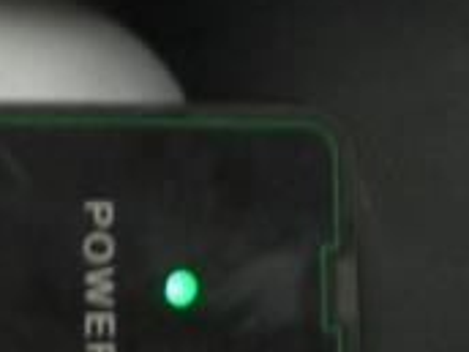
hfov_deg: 11.4
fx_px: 2263
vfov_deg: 8.8
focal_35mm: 167
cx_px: -229
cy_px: -16
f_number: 3.3
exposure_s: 1/30
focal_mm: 4.7
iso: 160
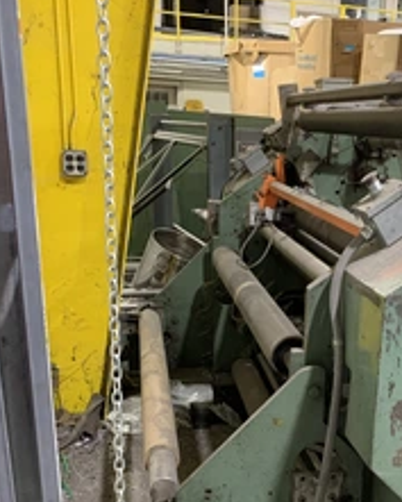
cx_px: 309
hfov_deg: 32.1
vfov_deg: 39.2
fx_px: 684
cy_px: 377
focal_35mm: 46
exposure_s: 1/60
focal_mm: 4.25
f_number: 1.8
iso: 320
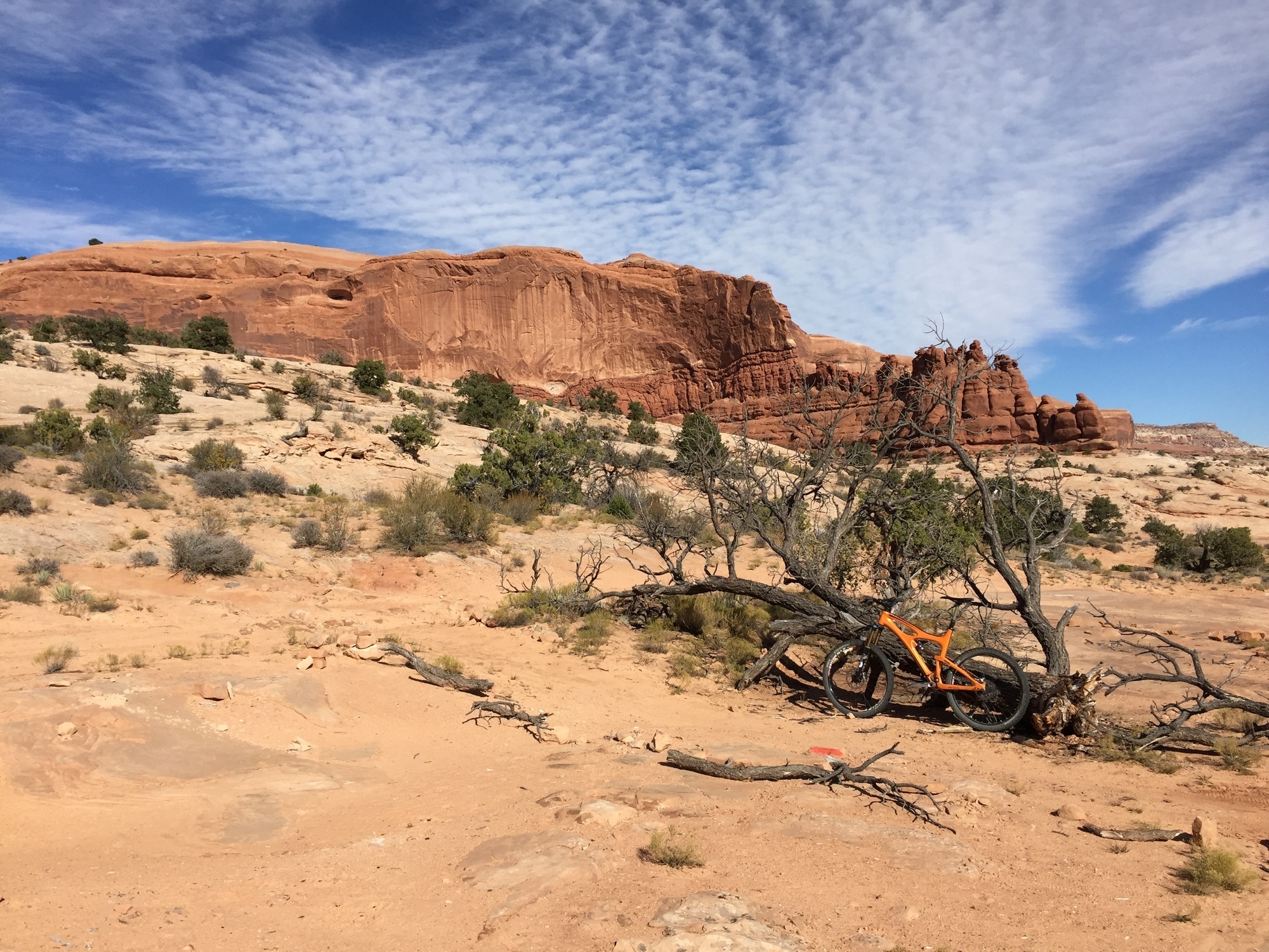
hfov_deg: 61.7
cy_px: 476
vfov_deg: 48.2
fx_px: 1063
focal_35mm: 29
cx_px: 634
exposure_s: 1/3049
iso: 32
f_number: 2.2
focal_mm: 4.15
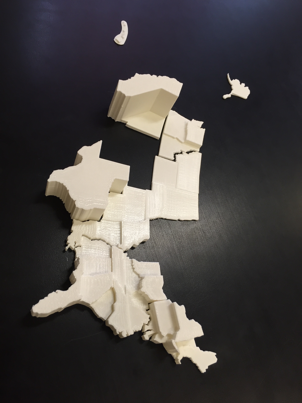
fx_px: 337
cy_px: 202
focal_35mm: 29
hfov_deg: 48.2
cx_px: 151
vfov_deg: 61.7
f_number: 2.2
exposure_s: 1/30
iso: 64
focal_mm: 4.15
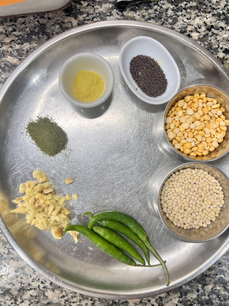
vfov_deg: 67.3
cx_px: 114
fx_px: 229
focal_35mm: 26
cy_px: 153
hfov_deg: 53.1
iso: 40
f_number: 1.5
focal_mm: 5.7
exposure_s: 1/130
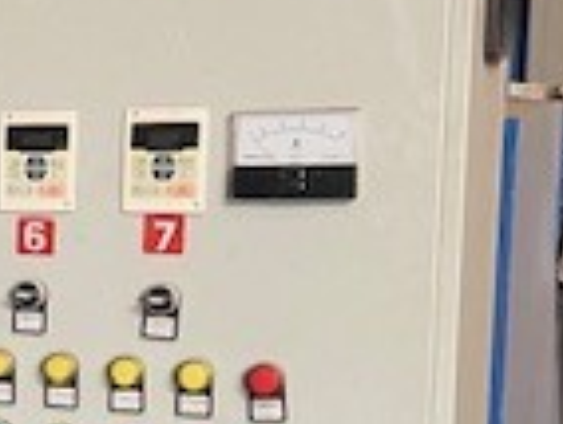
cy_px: 380
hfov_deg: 14.3
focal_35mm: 117
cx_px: -535
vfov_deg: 12.6
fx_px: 1906
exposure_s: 1/60
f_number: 1.8
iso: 200
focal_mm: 4.25
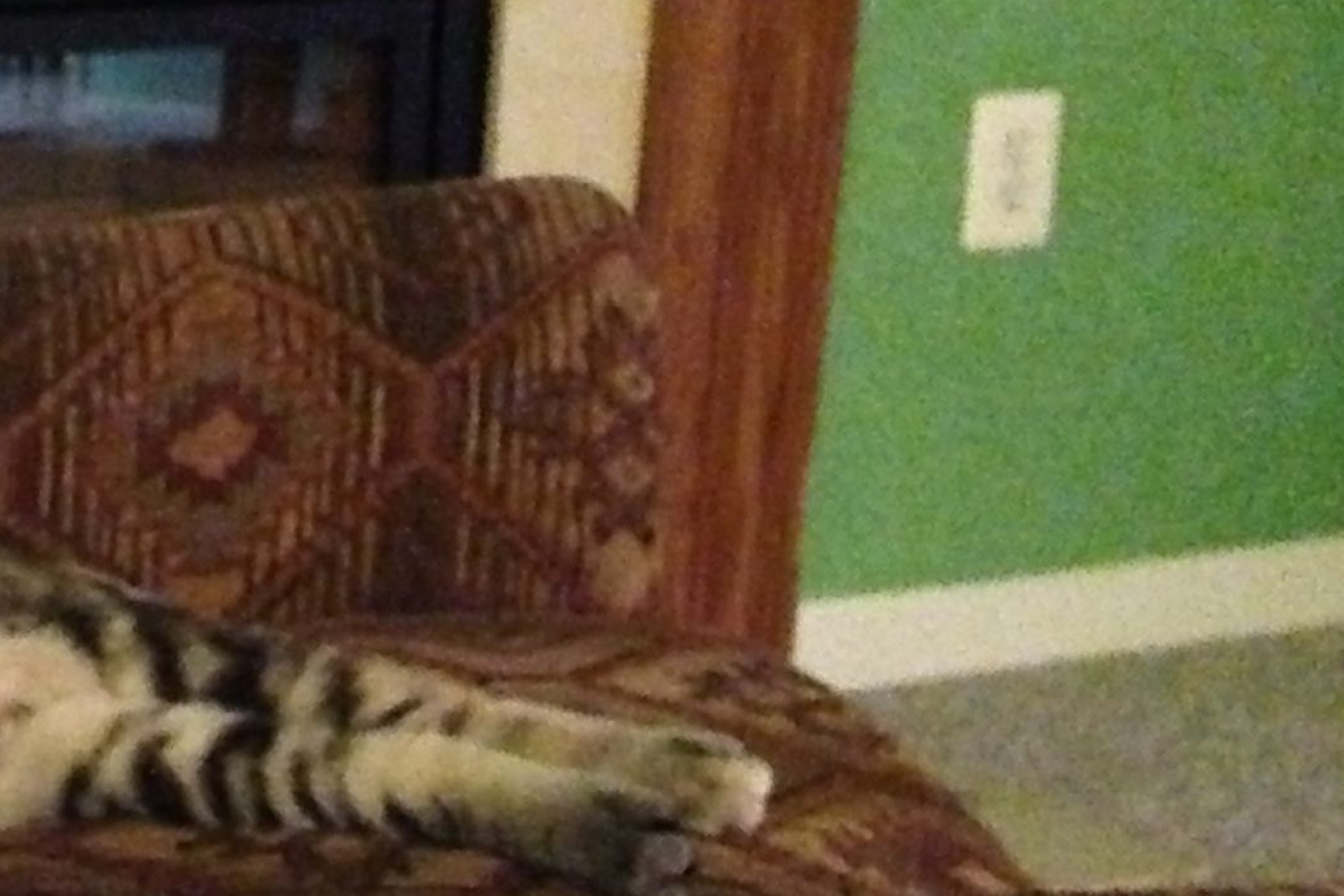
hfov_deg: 22.6
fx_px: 3098
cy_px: 782
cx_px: -251
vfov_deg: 16.3
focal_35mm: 83
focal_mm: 4.12
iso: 2500
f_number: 2.4
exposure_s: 1/15
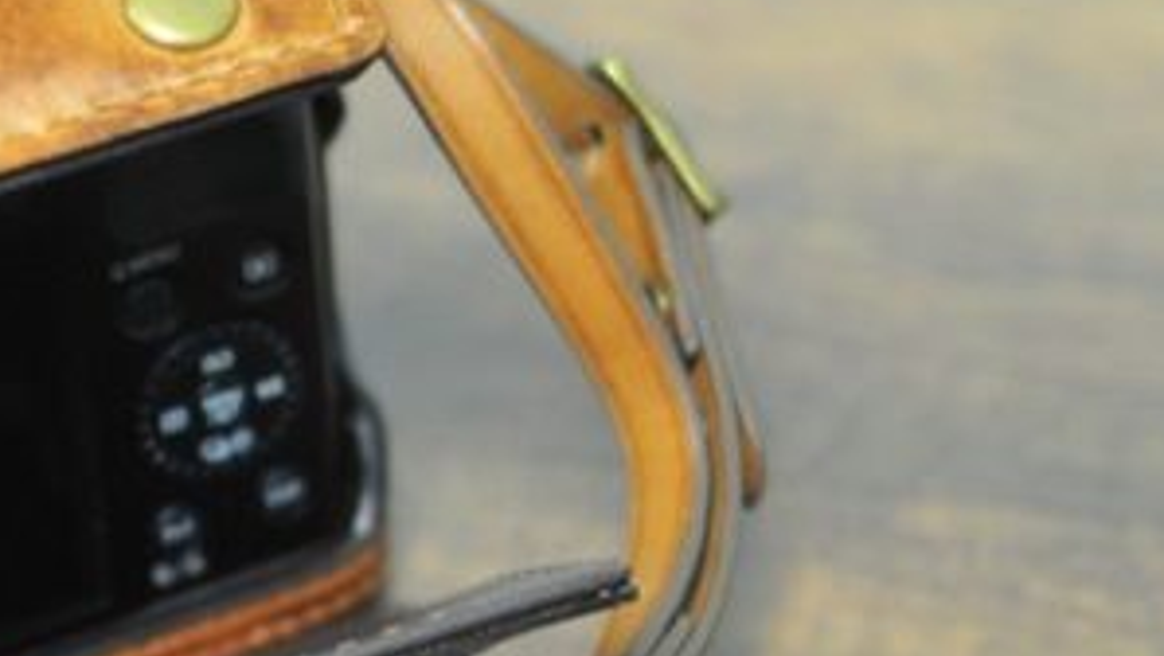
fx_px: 6238
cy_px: 629
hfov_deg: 10.5
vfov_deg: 6.0
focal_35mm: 202
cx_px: -230
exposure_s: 1/30
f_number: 2.8
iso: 640
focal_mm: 50
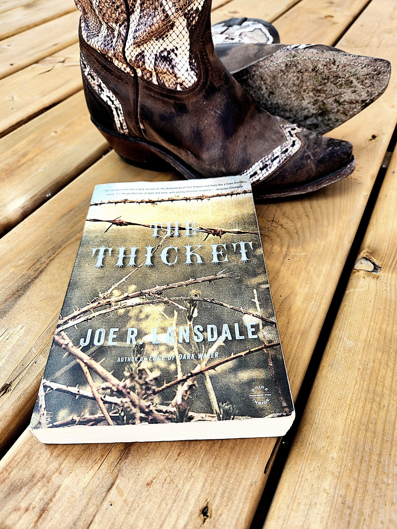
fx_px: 352
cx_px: 198
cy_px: 264
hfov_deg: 58.9
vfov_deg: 73.9
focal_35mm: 23
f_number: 1.8
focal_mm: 5.4
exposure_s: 1/233
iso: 20
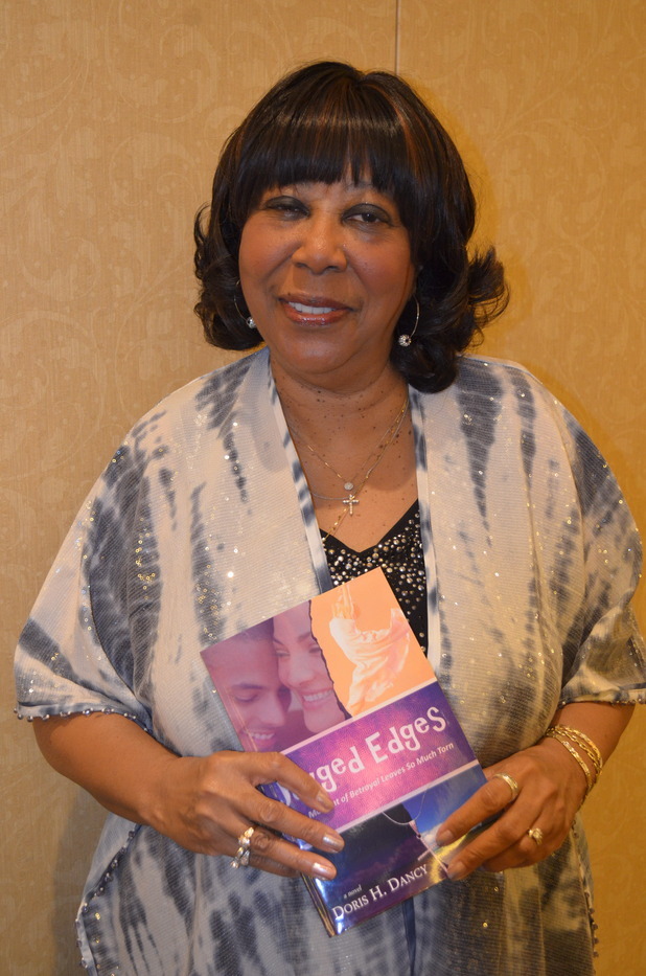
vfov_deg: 41.2
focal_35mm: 48
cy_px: 488
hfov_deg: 28.0
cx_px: 323
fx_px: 1298
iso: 1250
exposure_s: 1/60
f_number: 4.8
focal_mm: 32
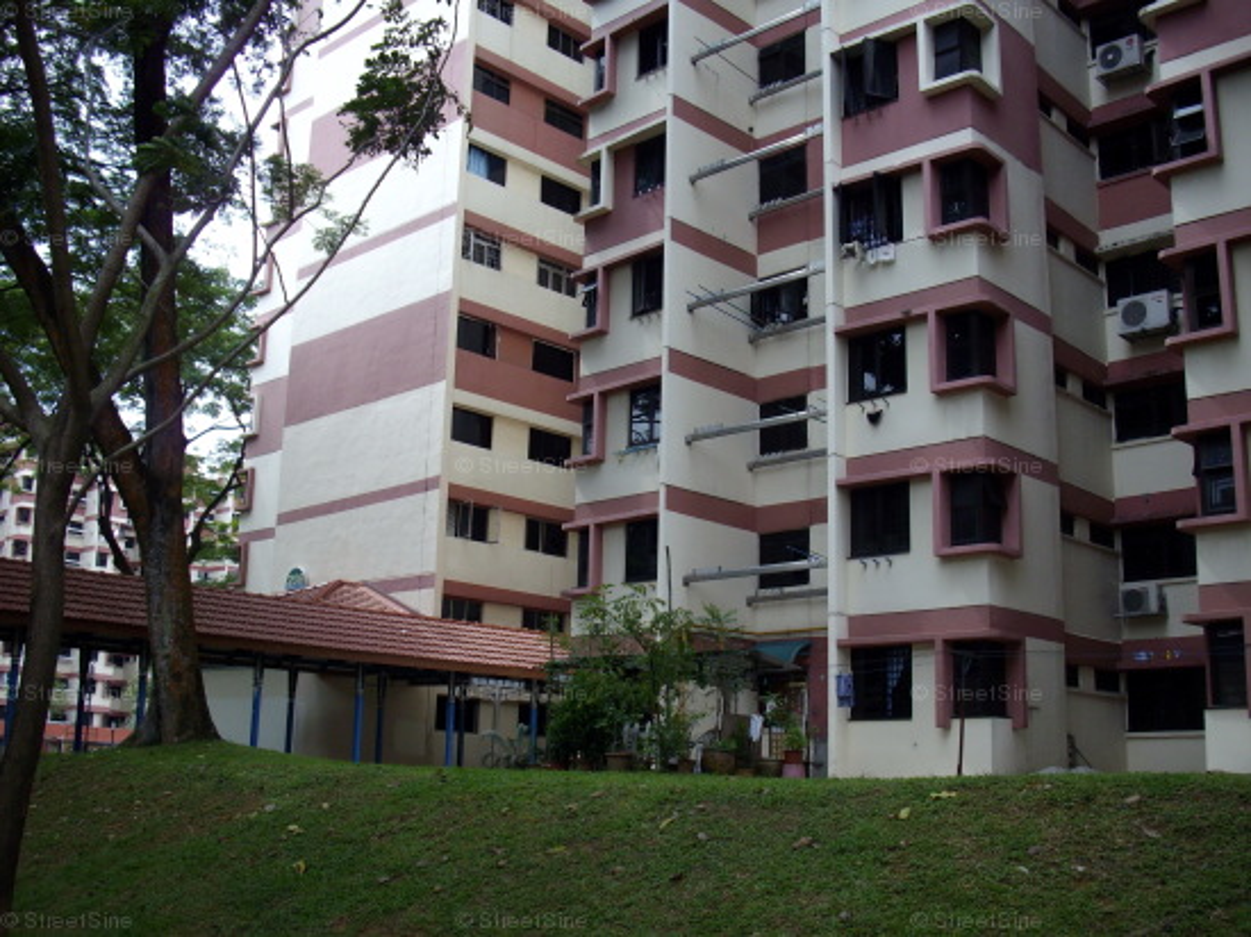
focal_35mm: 37
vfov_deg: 38.6
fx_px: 1337
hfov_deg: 50.2
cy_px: 468
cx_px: 626
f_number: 2.8
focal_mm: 6.2
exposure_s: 1/400
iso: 80
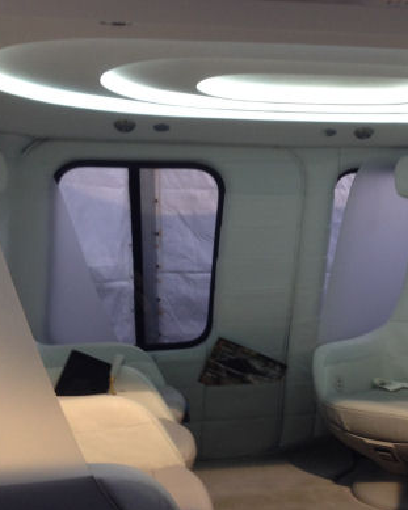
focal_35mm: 58
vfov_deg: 32.4
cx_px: 314
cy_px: 313
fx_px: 876
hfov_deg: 25.9
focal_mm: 4.12
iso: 80
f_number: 2.4
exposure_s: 1/20
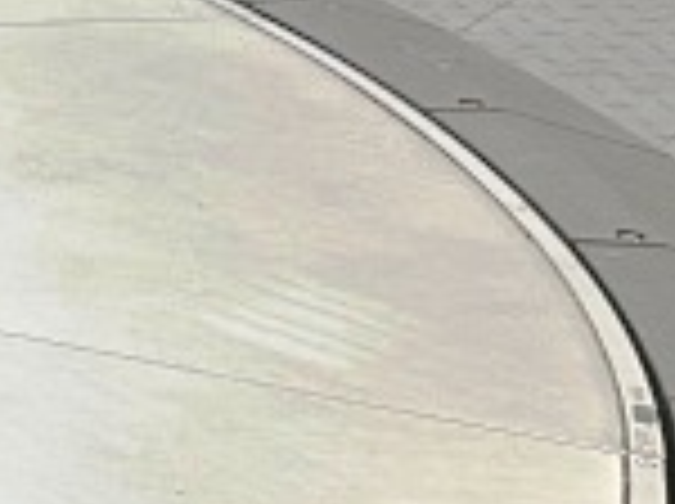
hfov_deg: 9.4
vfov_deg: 8.9
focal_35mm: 164
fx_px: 3193
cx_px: -1382
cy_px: -122
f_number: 1.78
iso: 320
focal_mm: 6.86
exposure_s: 1/60
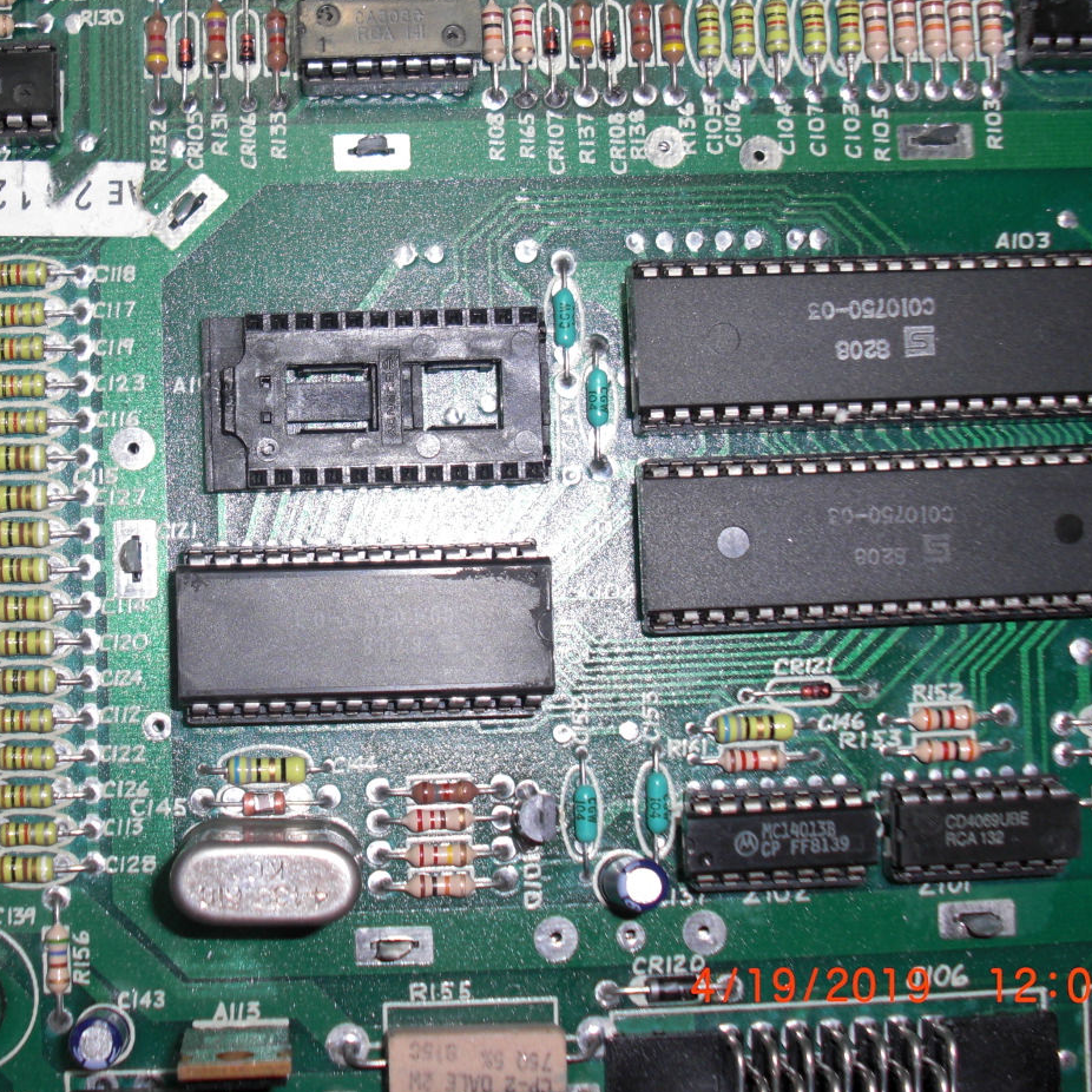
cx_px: 343
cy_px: 420
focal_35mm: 55
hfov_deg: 30.8
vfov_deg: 31.0
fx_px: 1963
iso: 50
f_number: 2.8
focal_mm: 6.3
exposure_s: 1/60
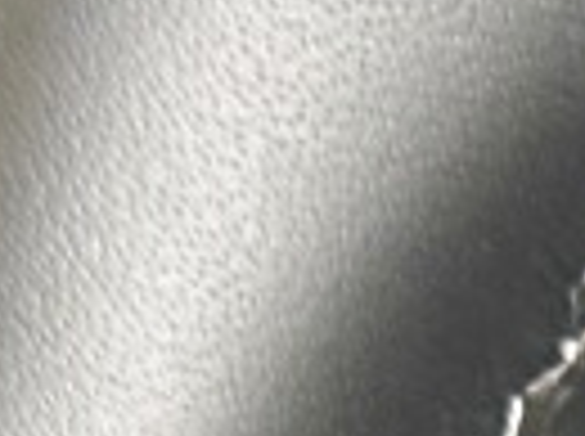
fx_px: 6393
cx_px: 1516
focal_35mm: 379
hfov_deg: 5.1
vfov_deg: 3.7
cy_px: 1690
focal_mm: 6.86
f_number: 1.78
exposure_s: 1/40
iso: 400
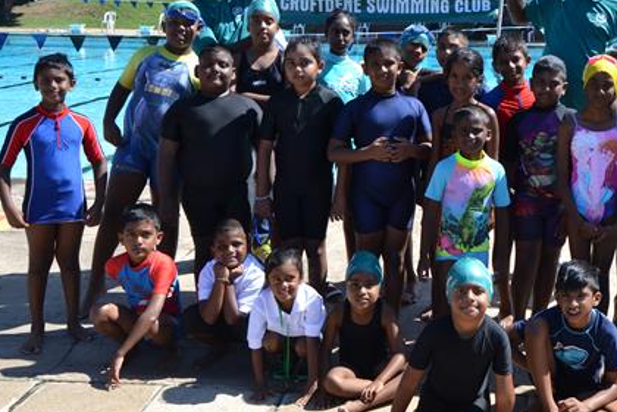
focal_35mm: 49
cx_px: 483
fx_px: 837
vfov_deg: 27.2
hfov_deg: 39.1
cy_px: 103
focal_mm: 19
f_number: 7.1
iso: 100
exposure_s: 1/200
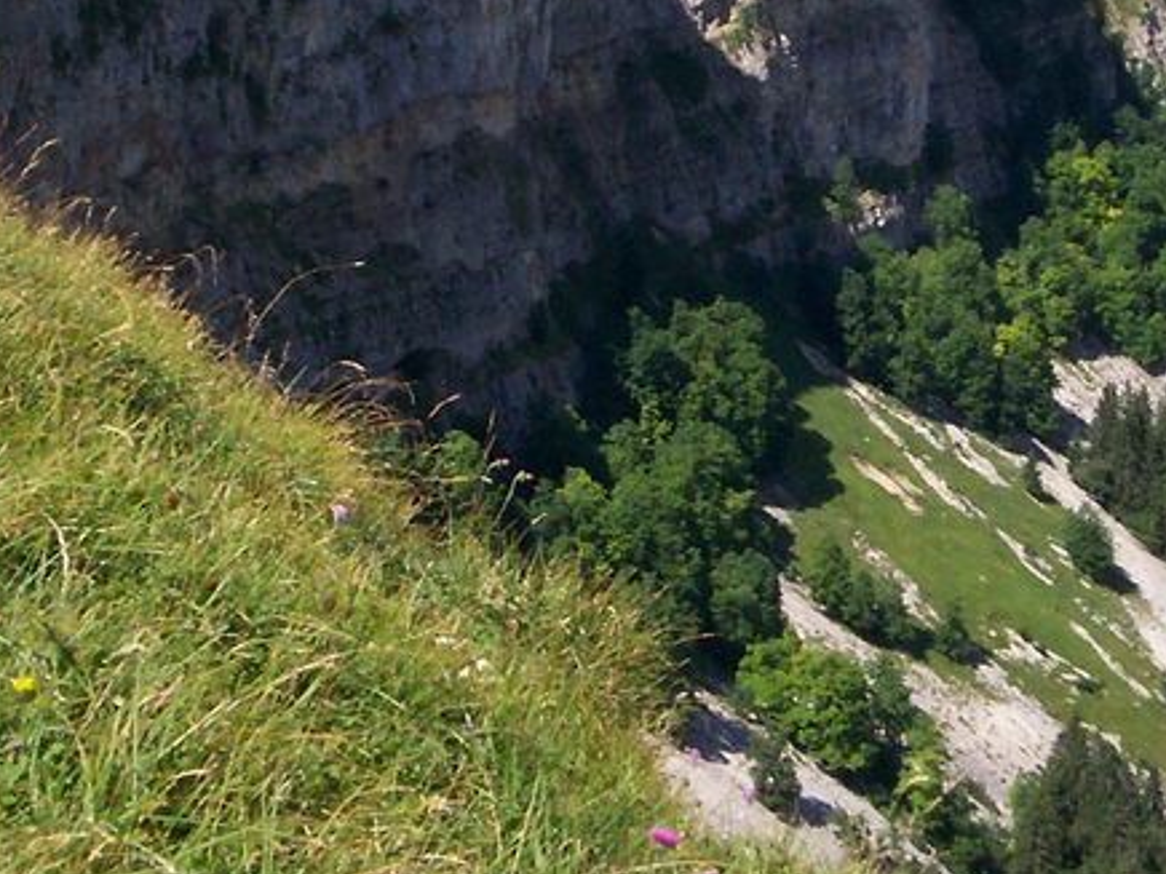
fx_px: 3335
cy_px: 83
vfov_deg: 14.8
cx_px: 634
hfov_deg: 19.8
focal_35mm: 99
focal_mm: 5.9
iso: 100
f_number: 4.5
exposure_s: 1/661
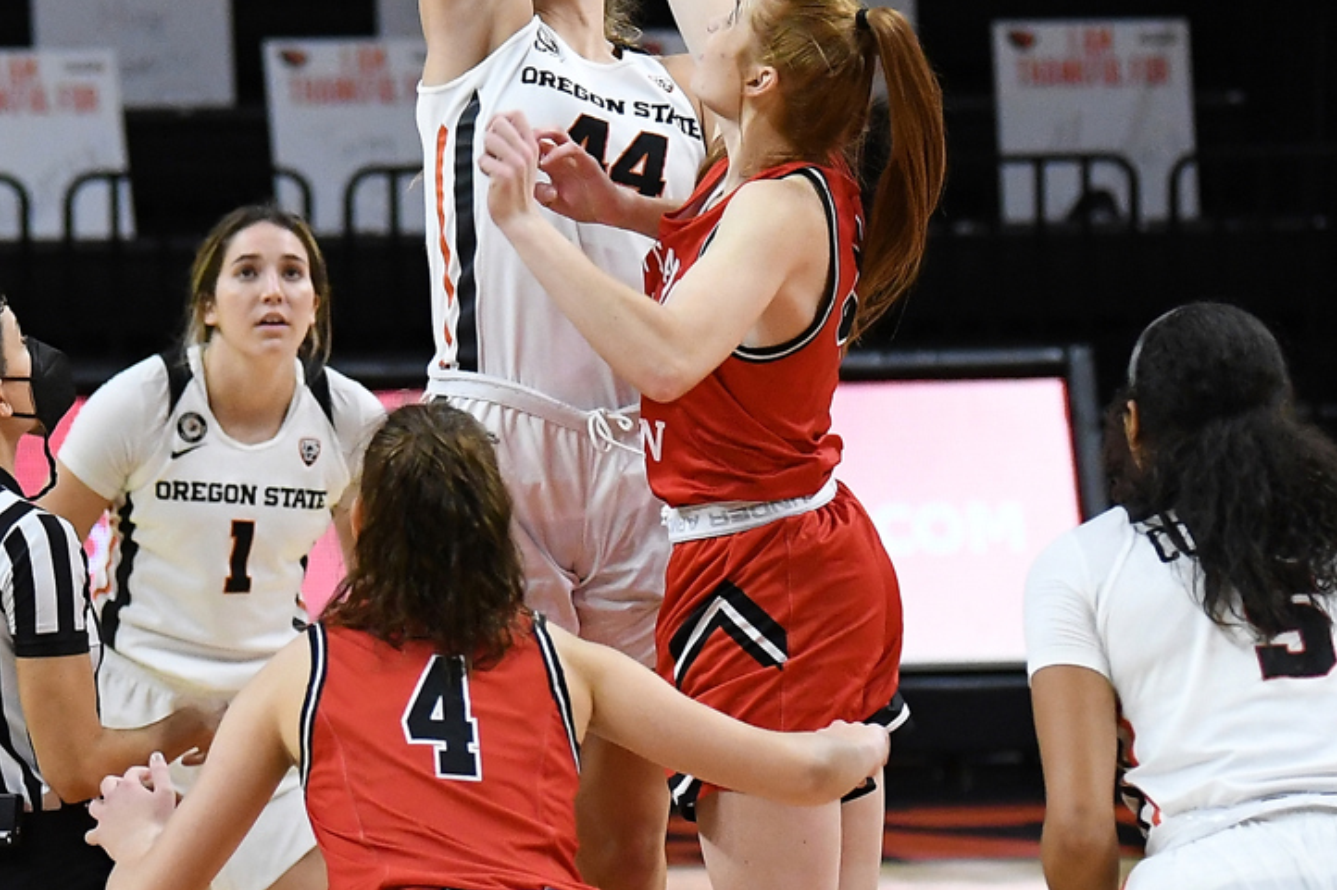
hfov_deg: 4.7
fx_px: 16202
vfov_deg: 3.1
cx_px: 667
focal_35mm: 436
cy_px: 387
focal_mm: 105
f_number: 2.8
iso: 2500
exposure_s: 1/1250
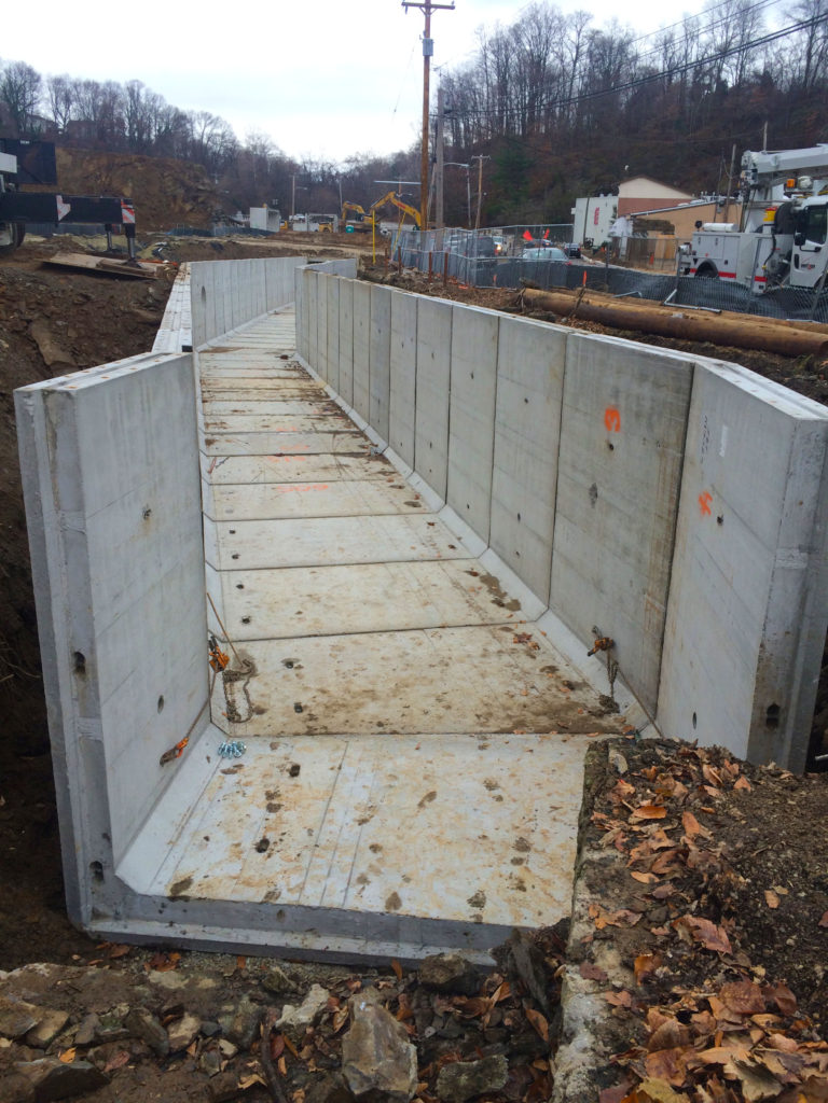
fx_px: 925
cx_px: 414
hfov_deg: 48.2
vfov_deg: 61.7
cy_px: 552
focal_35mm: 29
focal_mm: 4.15
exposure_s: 1/273
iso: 32
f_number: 2.2
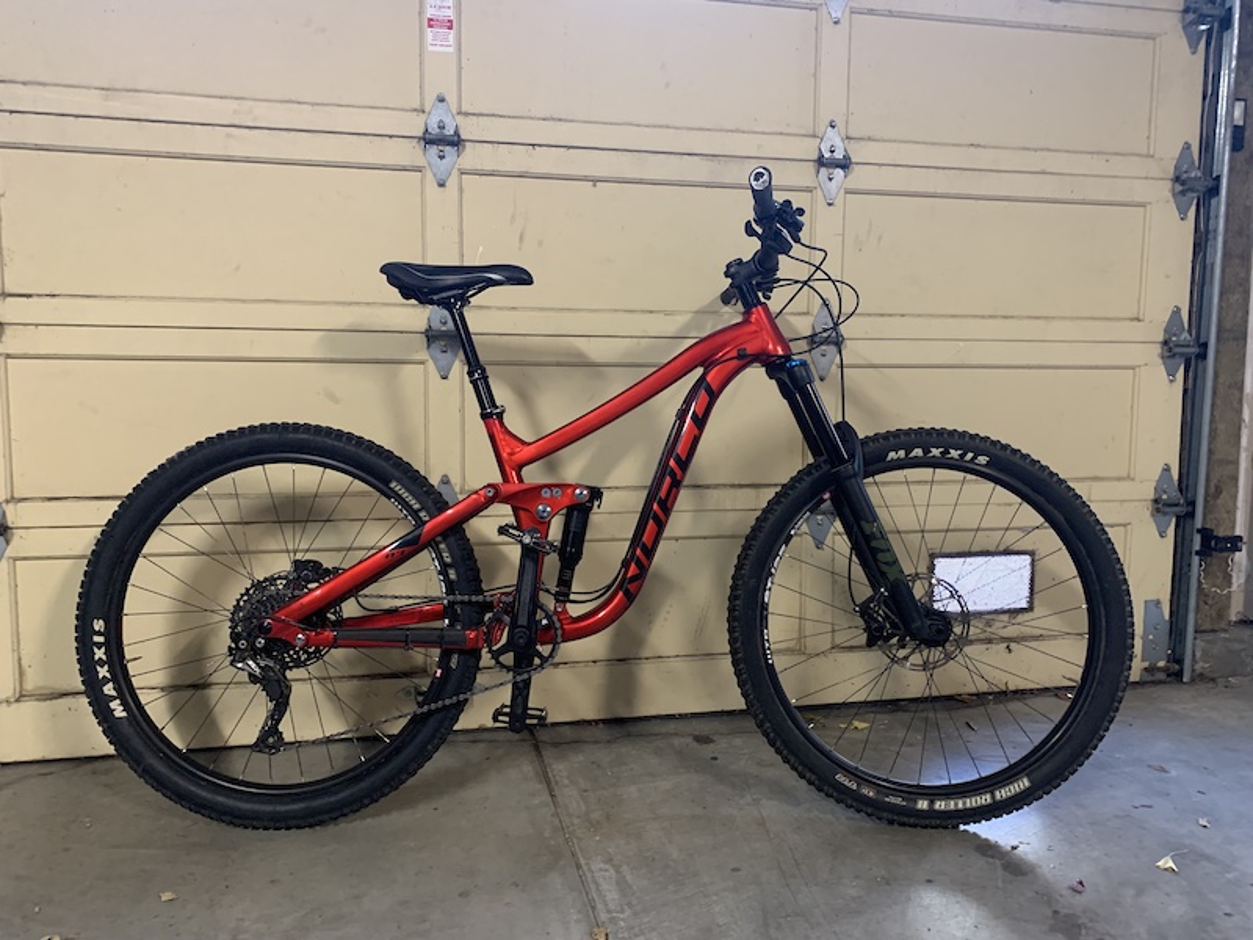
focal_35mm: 26
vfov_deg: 53.1
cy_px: 470
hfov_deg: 67.3
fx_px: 941
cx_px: 626
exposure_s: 1/40
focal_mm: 4.25
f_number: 1.8
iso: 400
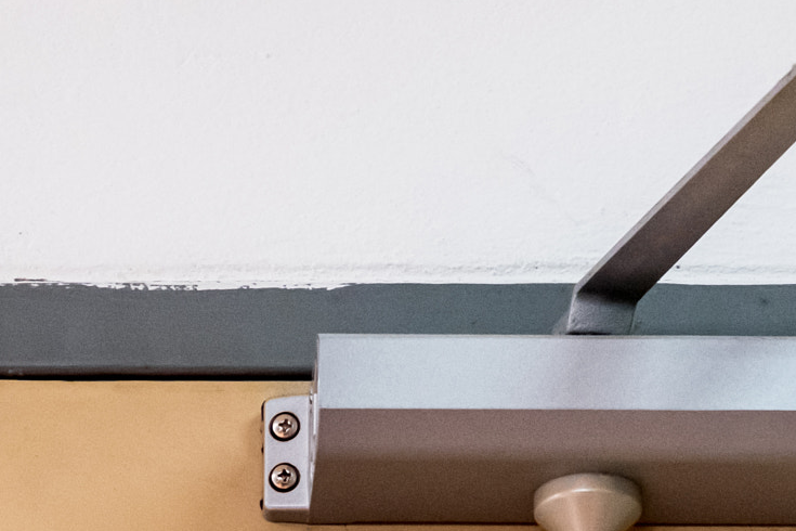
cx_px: 572
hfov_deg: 7.9
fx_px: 5793
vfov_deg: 5.2
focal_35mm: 262
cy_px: 441
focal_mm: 62.4
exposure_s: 1/25
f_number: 6.4
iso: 3200
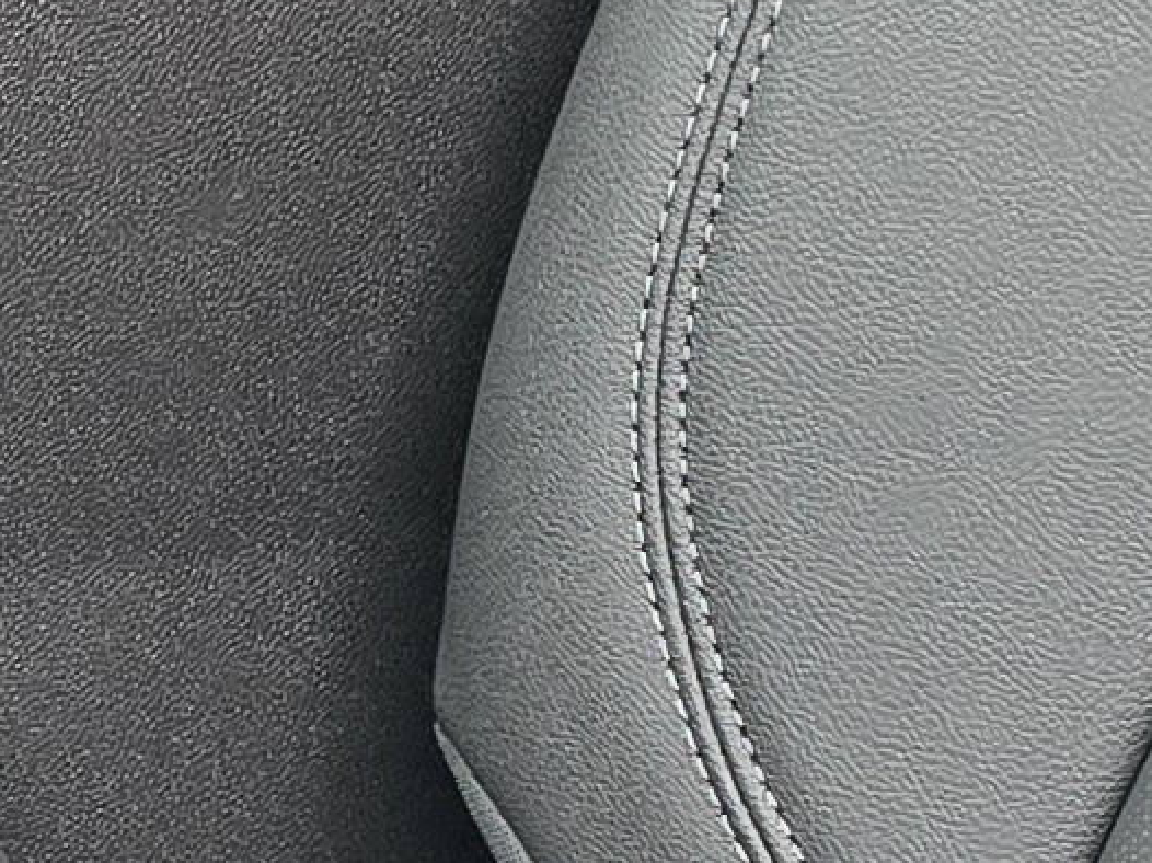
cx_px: -686
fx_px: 5821
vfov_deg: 8.2
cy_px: 1507
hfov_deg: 10.8
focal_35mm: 175
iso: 64
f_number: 1.7
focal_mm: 6.3
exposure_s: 1/180
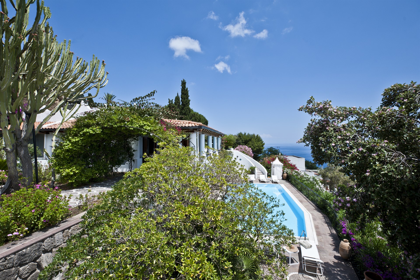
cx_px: 210
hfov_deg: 96.8
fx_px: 187
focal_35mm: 16
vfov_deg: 73.7
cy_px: 140
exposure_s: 1/1000
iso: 200
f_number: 7.1
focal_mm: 16
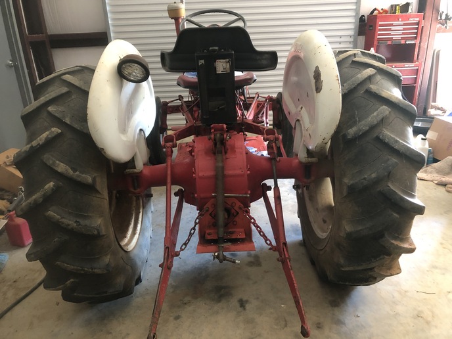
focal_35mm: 28
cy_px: 170
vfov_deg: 49.7
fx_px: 366
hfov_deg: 63.4
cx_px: 226
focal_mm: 3.99
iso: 100
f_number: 1.8
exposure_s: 1/9
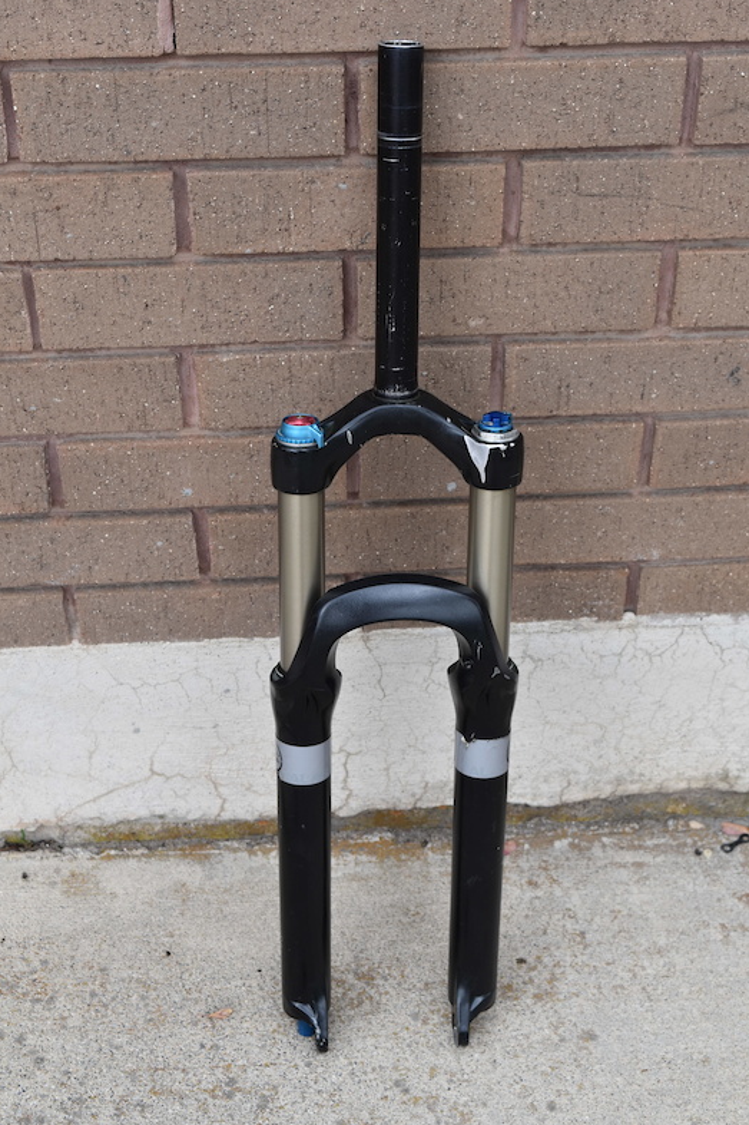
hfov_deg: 25.3
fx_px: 1671
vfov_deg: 37.2
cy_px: 553
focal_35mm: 54
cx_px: 380
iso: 220
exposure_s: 1/250
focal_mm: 35
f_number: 8
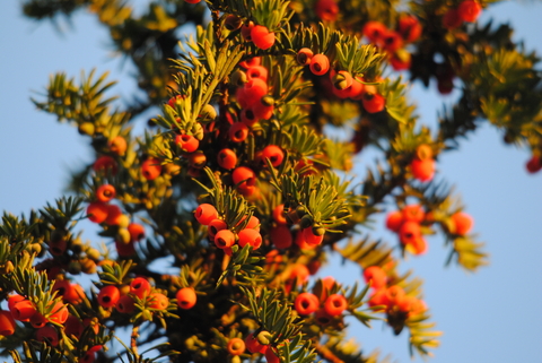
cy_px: 182
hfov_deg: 2.7
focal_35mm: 750
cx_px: 271
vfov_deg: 1.8
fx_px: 11302
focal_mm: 500
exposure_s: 1/100
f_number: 6.3
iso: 400
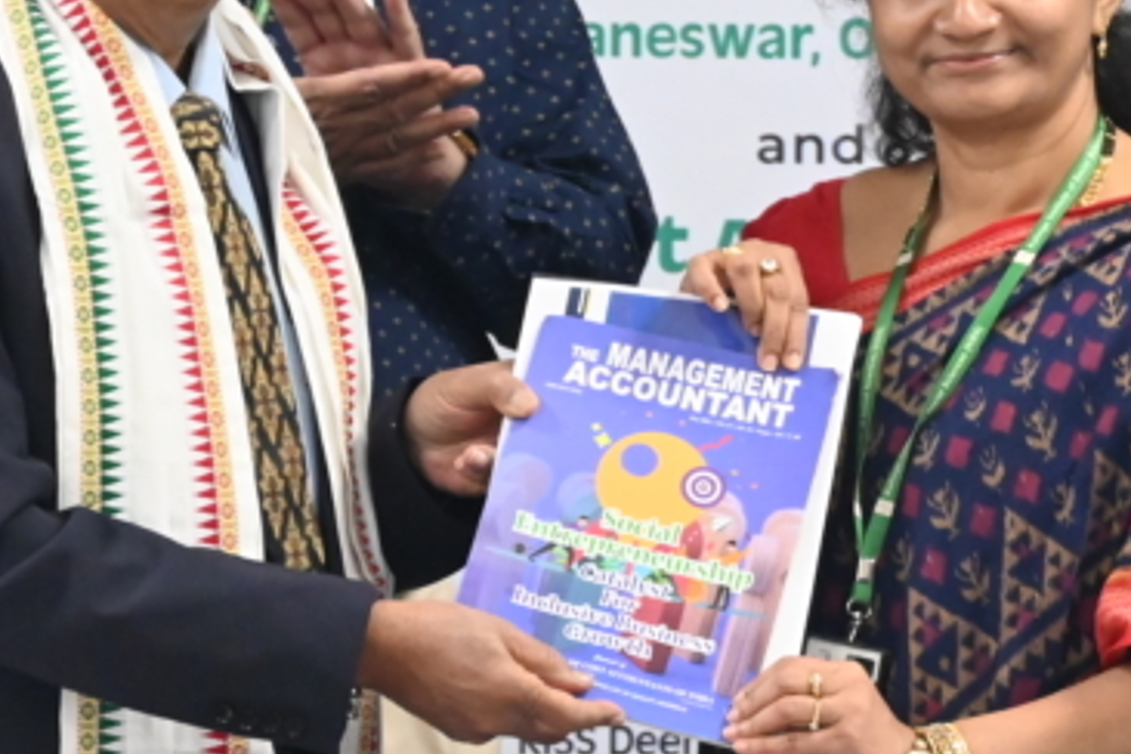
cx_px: 905
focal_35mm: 334
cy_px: 204
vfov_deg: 4.1
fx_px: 10492
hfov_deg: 6.2
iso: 3200
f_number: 5.3
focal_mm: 68
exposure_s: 1/100
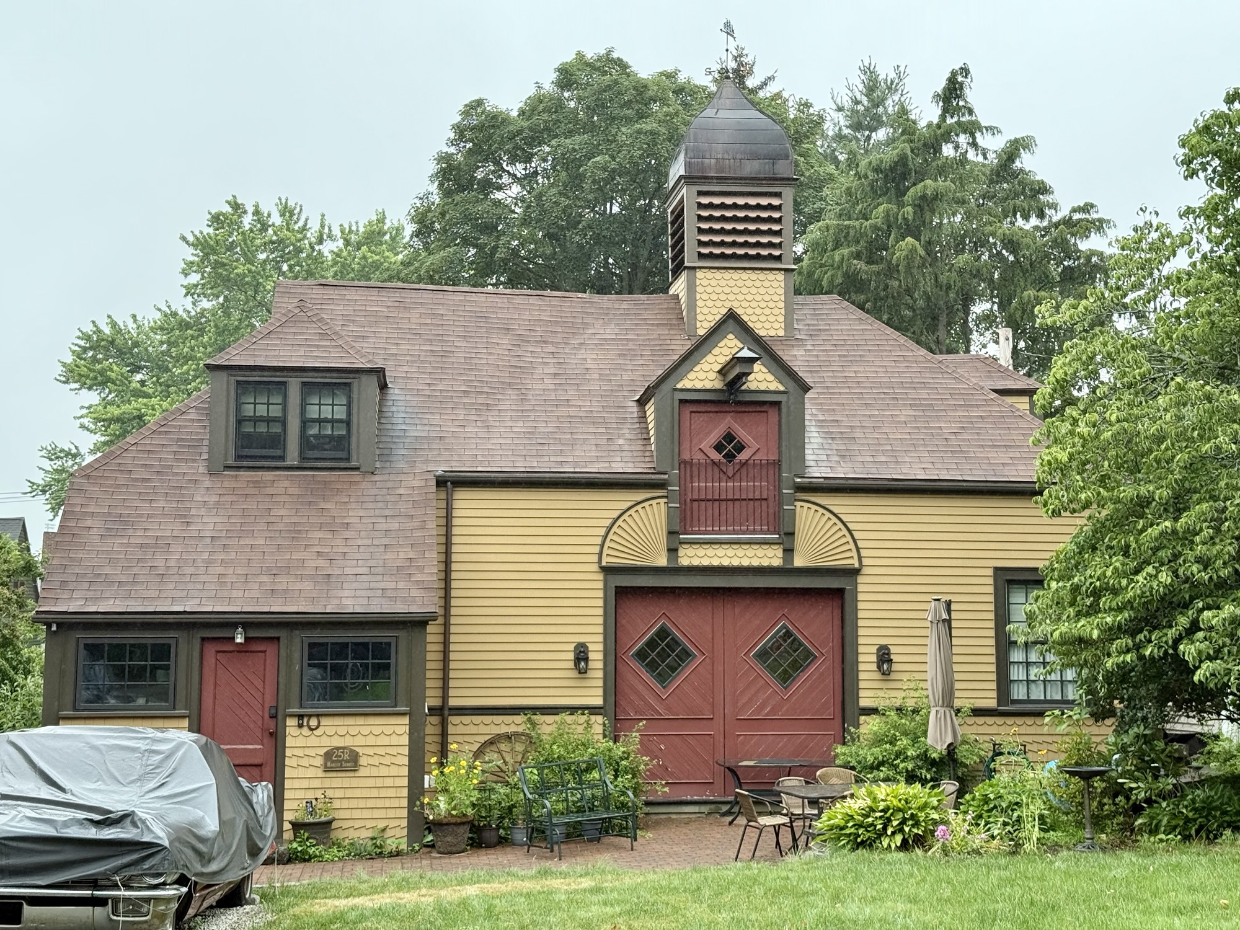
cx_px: 620
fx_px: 1719
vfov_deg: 30.3
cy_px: 465
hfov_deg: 39.7
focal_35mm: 48
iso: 100
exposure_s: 1/493
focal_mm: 6.76
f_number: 1.78
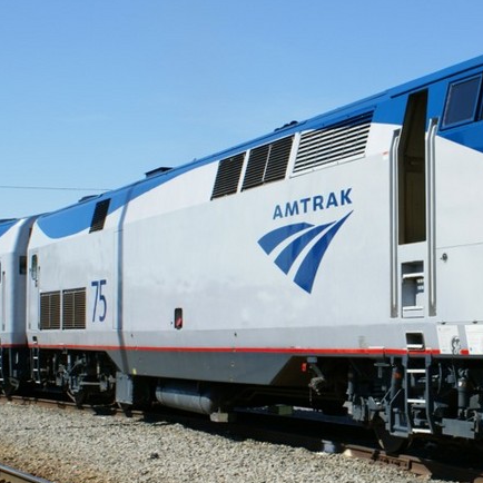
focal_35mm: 70
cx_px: 434
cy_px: 241
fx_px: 1105
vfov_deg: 24.7
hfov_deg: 24.0
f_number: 9
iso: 100
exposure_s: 1/320
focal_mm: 28
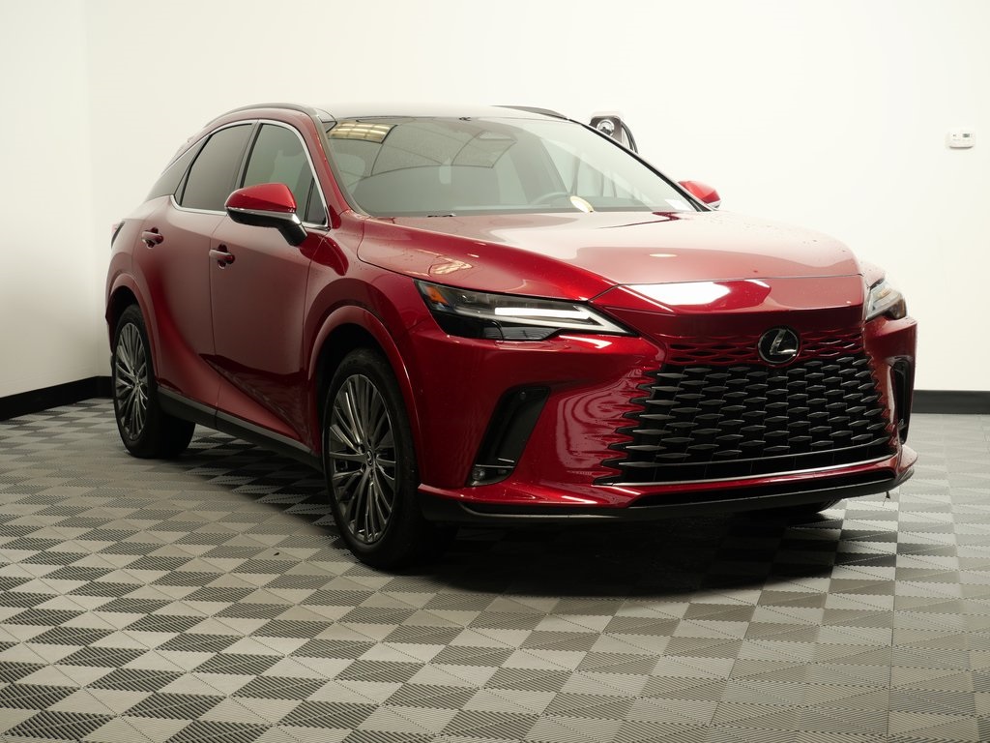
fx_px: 1430
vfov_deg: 29.1
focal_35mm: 50
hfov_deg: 38.2
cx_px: 495
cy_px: 372
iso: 250
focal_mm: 25
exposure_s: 1/100
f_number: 5
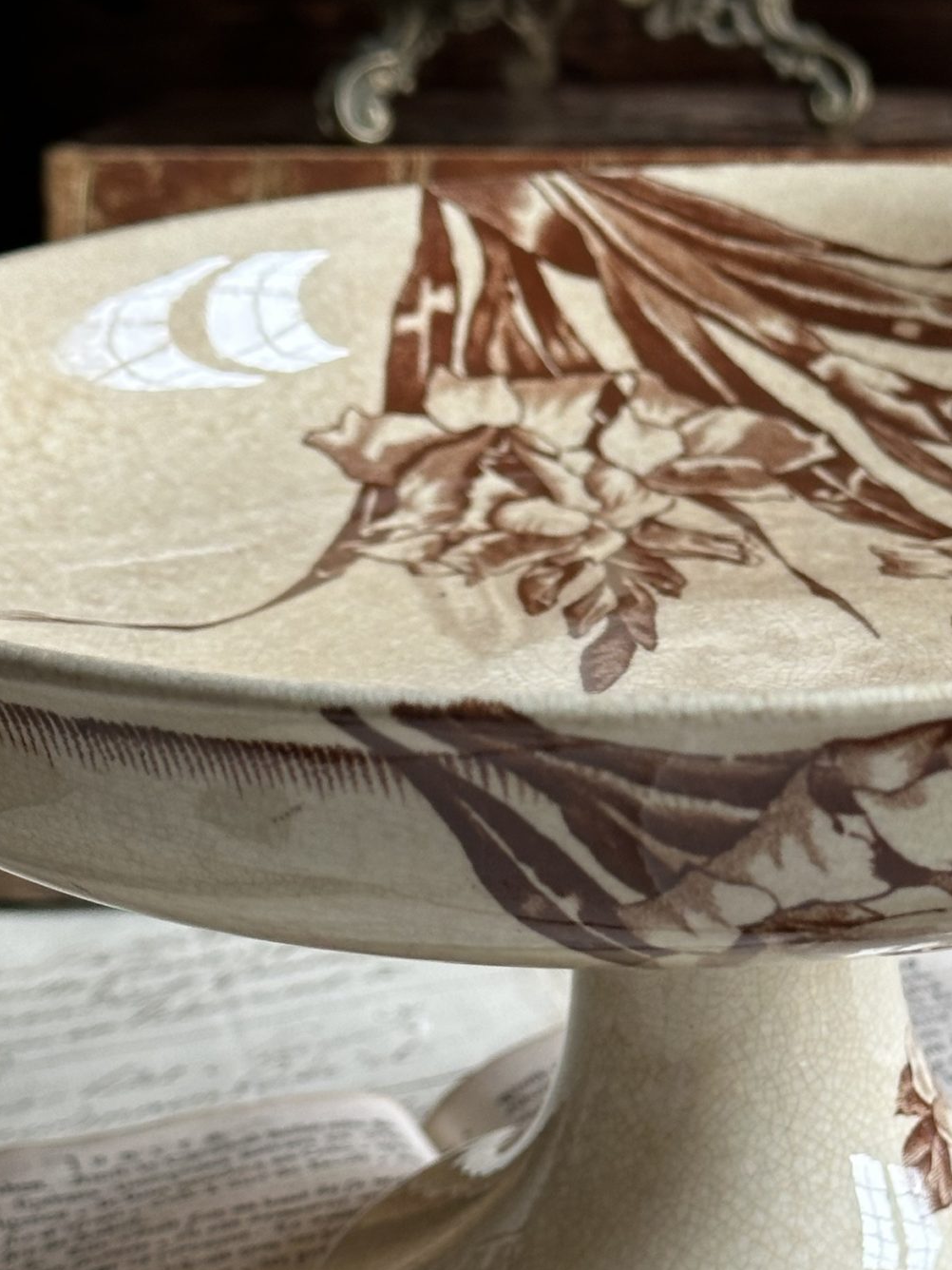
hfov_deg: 15.9
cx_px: 771
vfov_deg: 21.3
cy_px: 772
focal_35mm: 92
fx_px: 3374
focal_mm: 6.86
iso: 80
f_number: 1.78
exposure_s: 1/88
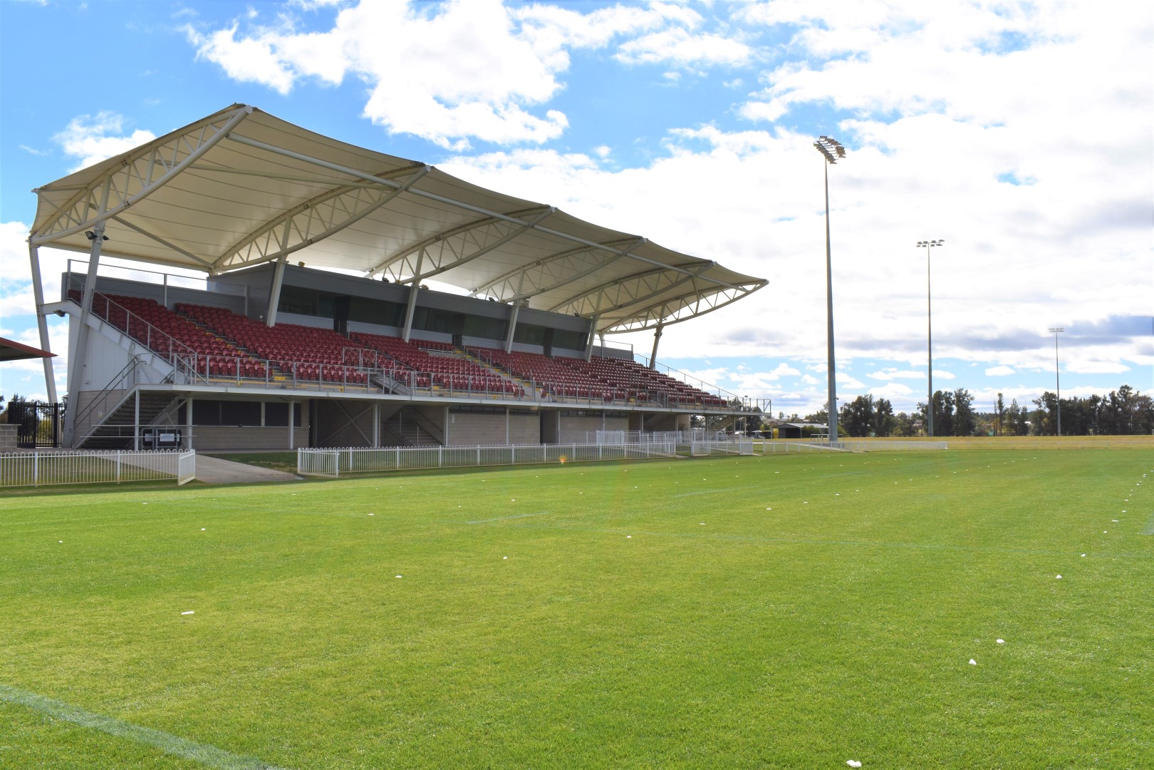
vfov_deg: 43.6
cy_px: 385
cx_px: 577
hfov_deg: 61.9
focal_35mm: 30
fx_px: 962
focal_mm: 20
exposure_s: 1/200
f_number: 13
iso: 100
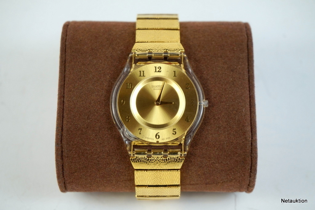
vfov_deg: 19.7
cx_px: 158
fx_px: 604
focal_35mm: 69
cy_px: 105
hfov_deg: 29.3
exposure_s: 1/80
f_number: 5.6
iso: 100
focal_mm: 46
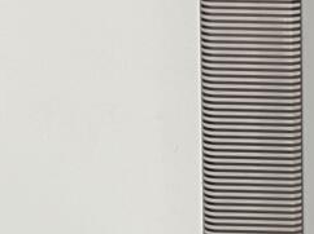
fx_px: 1405
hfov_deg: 11.5
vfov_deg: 8.9
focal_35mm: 155
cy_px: -277
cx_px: 620
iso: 200
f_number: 1.6
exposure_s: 1/60
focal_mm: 5.1
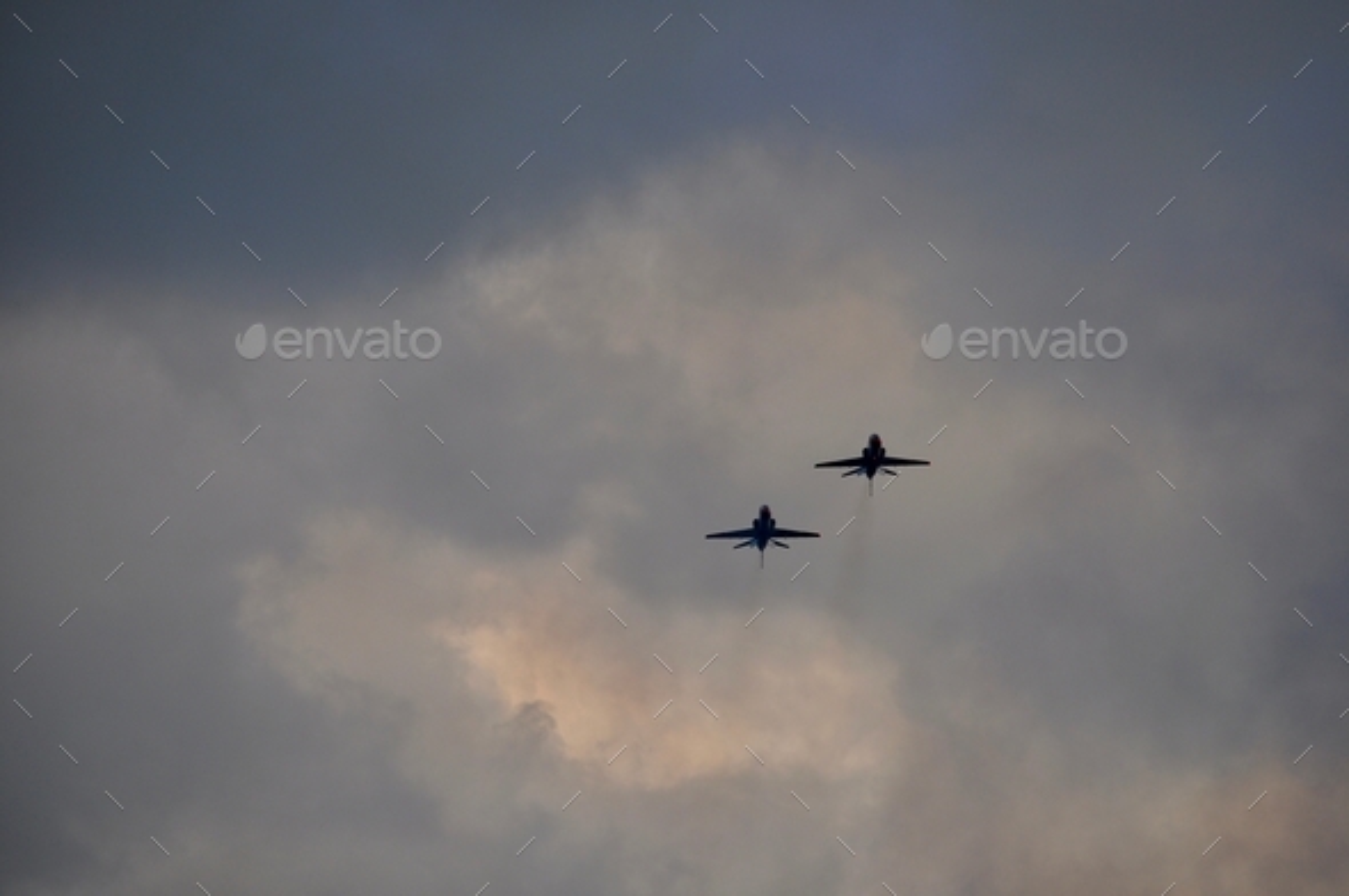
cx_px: 674
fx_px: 13475
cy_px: 448
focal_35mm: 360
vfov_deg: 3.8
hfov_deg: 5.7
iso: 200
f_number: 5.6
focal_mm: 240
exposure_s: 1/500
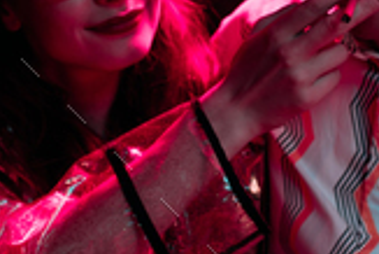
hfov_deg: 16.1
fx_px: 1338
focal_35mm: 127
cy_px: 84
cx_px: 274
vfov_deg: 10.8
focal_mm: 35
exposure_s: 1/200
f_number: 4.5
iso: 250
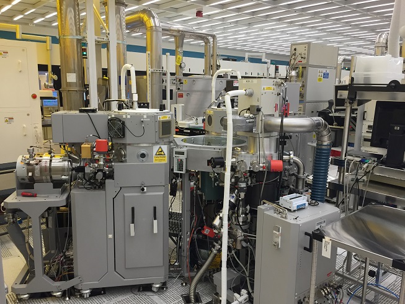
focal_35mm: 29
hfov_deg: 61.7
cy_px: 152
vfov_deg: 48.2
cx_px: 202
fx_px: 339
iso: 40
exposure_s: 1/30
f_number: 2.2
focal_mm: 4.15
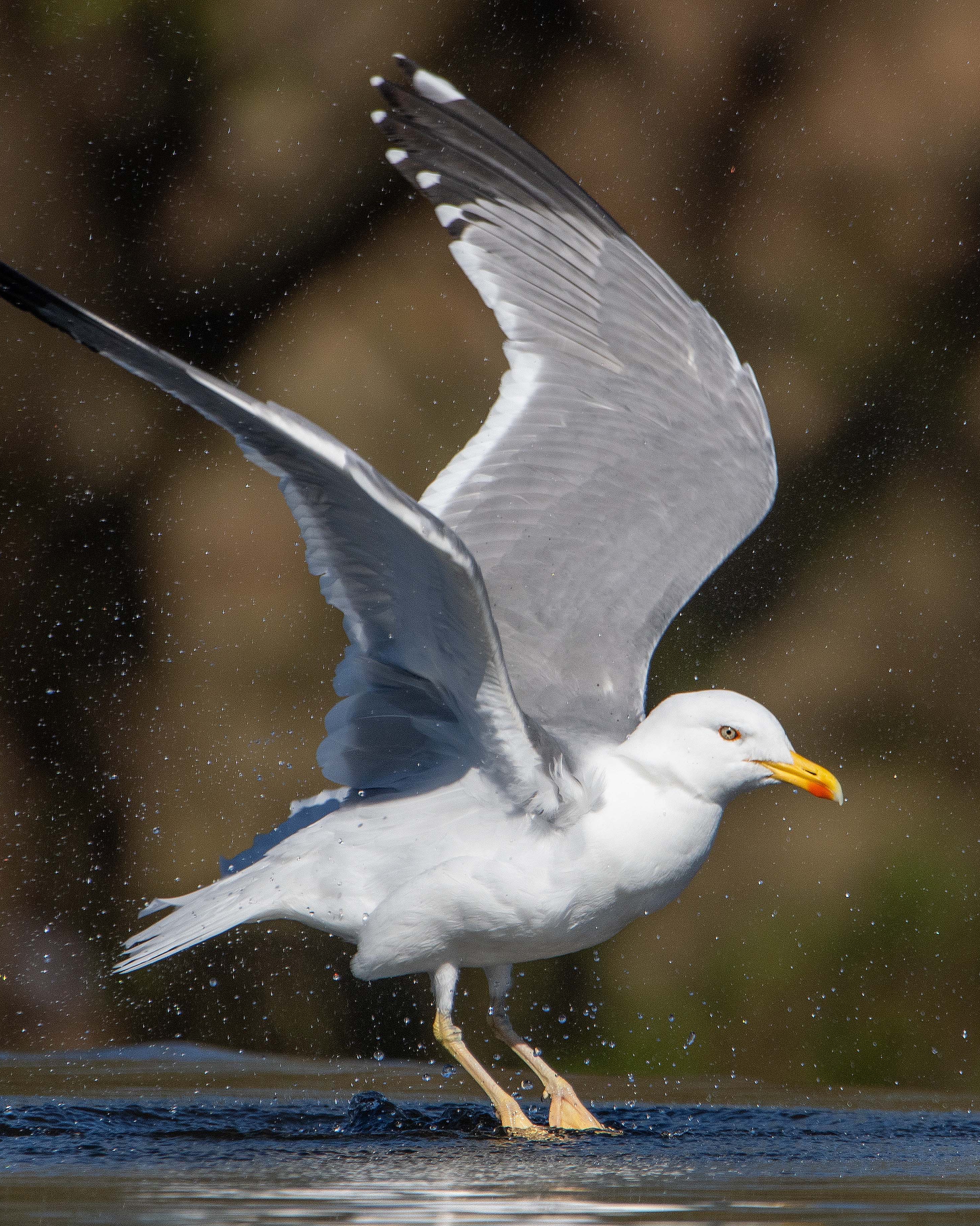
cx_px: 661
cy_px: 621
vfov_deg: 1.5
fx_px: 46556
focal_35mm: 1284
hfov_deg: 1.2
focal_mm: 600
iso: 200
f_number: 6.3
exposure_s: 1/2500
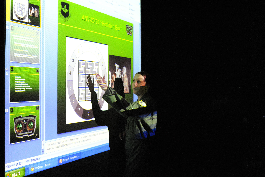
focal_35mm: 50
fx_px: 368
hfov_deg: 39.6
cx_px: 132
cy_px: 88
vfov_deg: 27.0
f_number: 4.5
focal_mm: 50
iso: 6400
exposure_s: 1/125
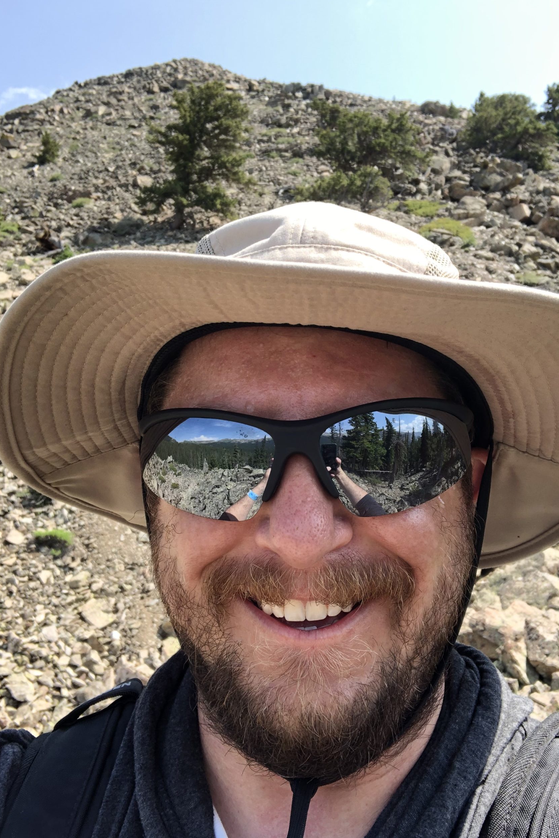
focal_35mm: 34
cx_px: 302
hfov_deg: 38.9
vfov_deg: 55.8
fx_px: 792
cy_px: 416
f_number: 2.2
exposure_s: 1/120
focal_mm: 2.87
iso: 20
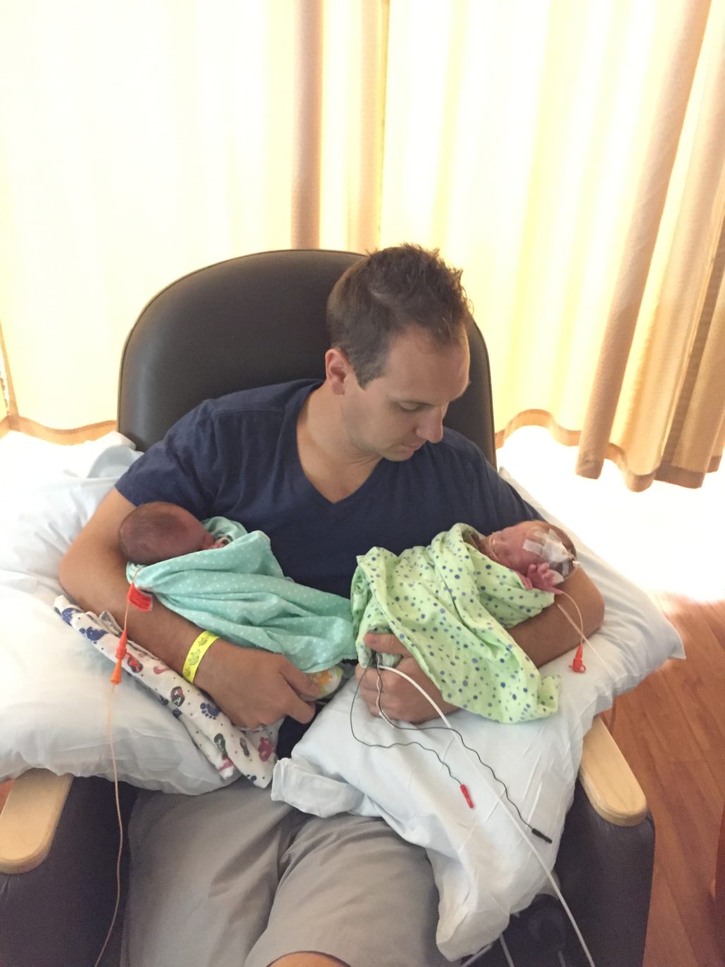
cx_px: 362
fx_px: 810
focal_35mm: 29
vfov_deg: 61.7
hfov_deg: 48.2
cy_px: 484
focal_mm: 4.15
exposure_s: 1/15
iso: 1000
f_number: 2.2
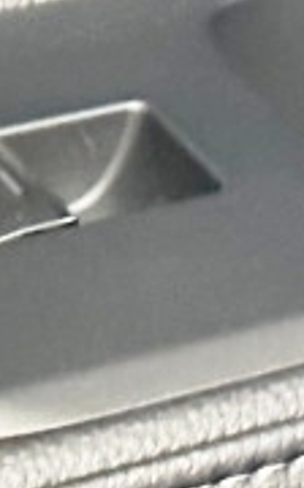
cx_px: 236
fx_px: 3857
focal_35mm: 290
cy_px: -195
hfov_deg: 4.5
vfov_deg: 7.2
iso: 640
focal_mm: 6.86
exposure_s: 1/30
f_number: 1.78
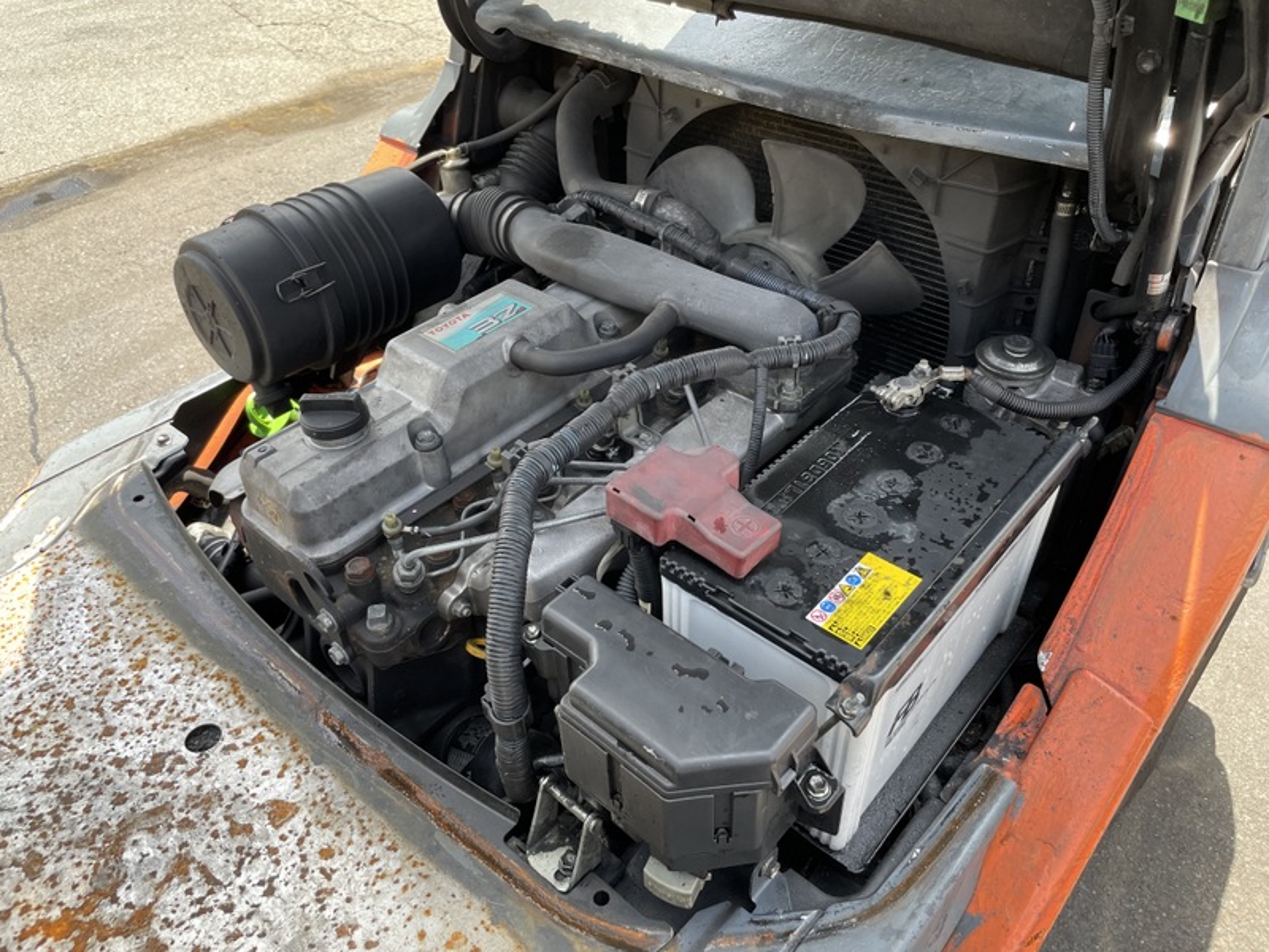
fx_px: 953
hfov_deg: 67.3
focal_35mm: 26
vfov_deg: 53.1
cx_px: 634
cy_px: 476
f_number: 1.6
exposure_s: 1/202
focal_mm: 4.2
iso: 32
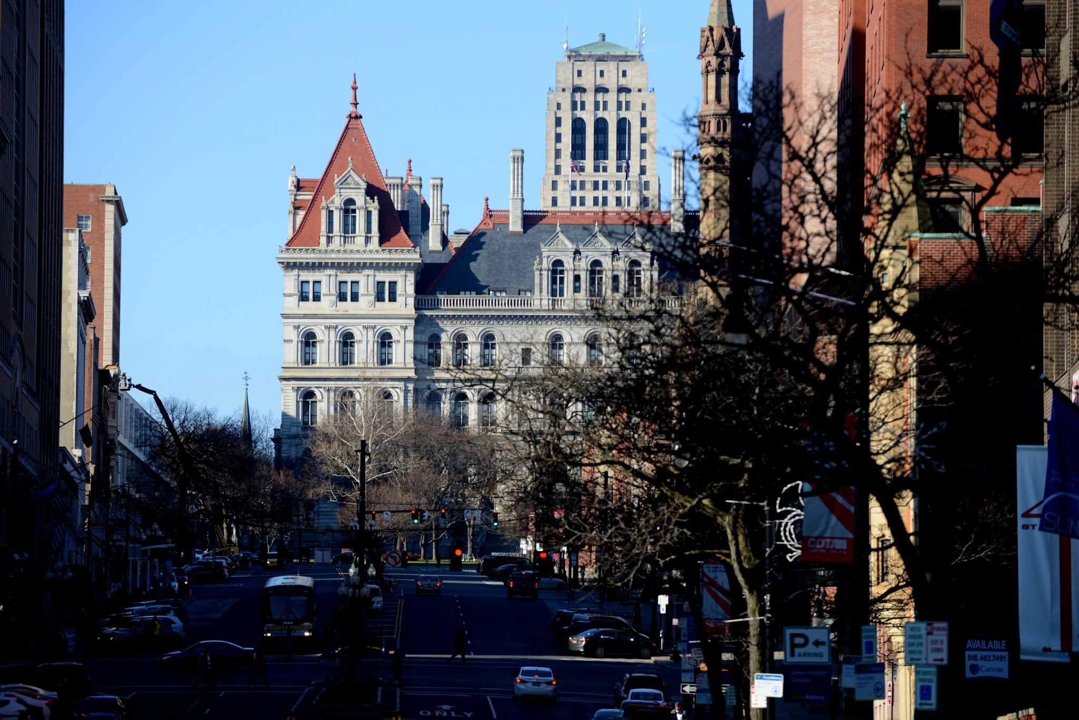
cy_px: 360
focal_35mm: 150
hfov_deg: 13.7
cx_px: 540
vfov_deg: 9.2
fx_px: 4497
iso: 200
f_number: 6.3
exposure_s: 1/1000
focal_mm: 150
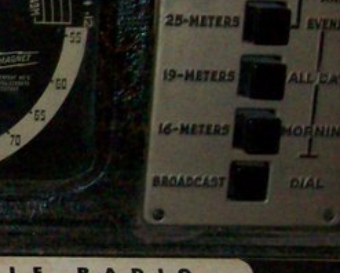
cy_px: 203
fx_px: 1289
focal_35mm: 128
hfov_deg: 13.8
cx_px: -219
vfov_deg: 12.0
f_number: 2.7
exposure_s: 1/128
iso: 400
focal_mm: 6
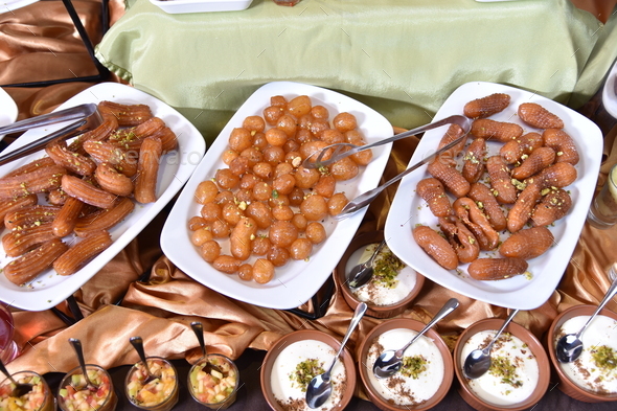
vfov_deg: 35.0
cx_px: 308
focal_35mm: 38
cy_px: 206
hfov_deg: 50.7
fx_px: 651
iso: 400
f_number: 4
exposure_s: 1/30
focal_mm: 38
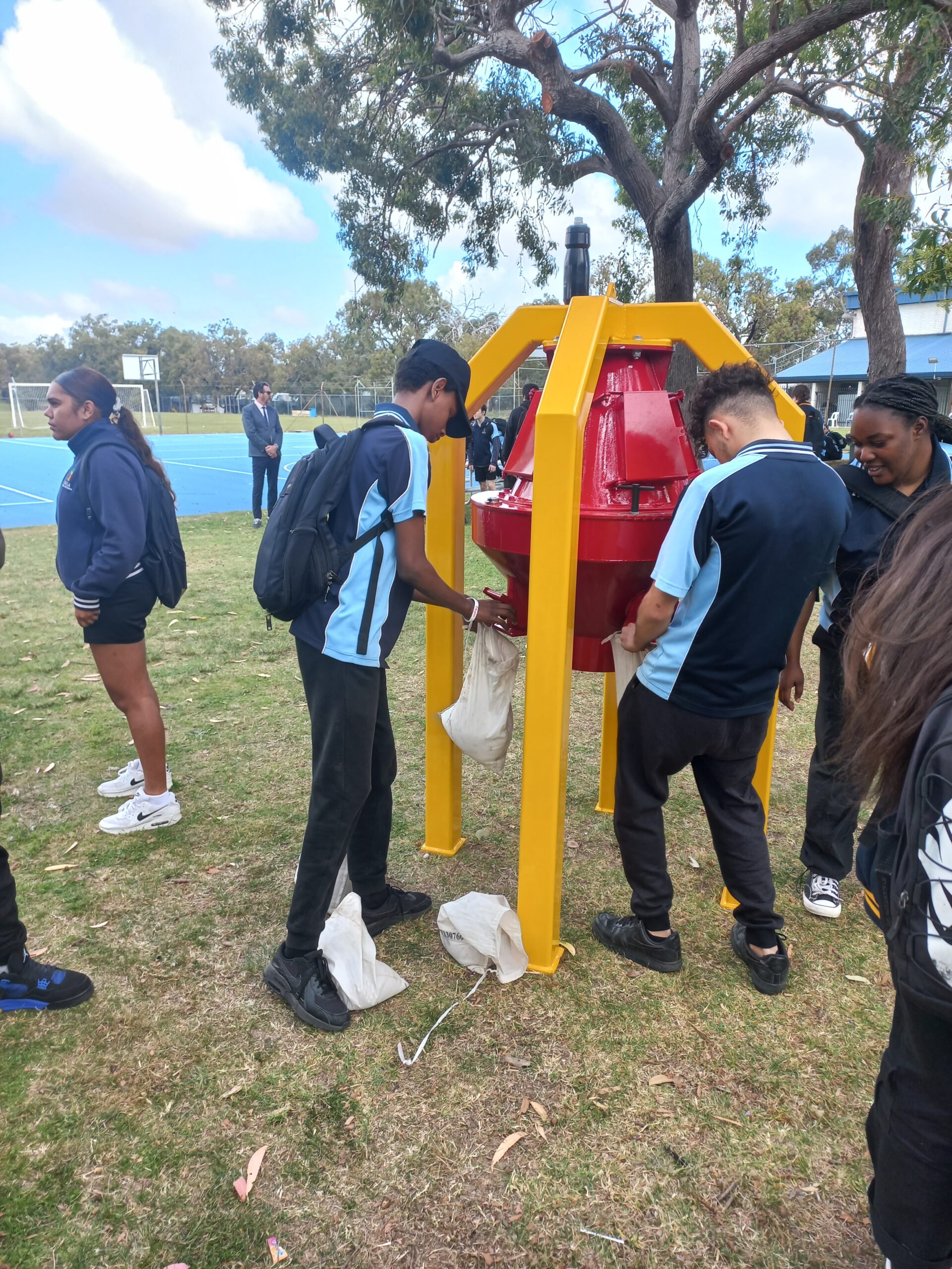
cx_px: 476
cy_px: 634
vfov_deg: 69.4
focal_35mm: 25
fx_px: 917
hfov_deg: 54.9
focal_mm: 4.6
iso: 25
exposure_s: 1/119
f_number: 1.8
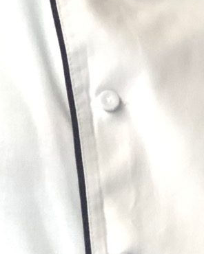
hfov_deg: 5.1
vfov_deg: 6.4
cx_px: 96
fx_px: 2287
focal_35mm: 303
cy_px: 34
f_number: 2.8
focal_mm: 6.6
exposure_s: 1/60
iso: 125
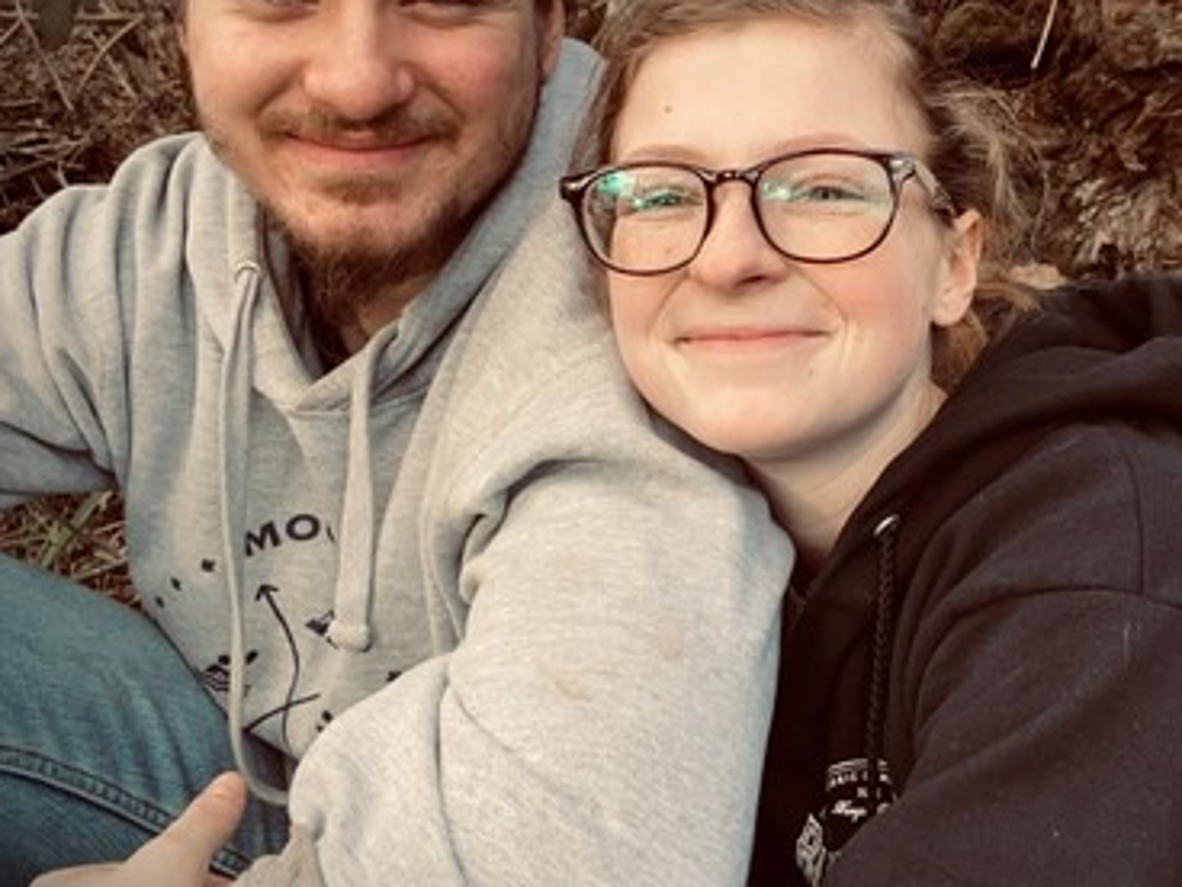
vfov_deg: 35.6
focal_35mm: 40
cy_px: 296
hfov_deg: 45.4
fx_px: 1366
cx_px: 864
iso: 40
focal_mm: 2.71
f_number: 2.2
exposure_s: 1/122
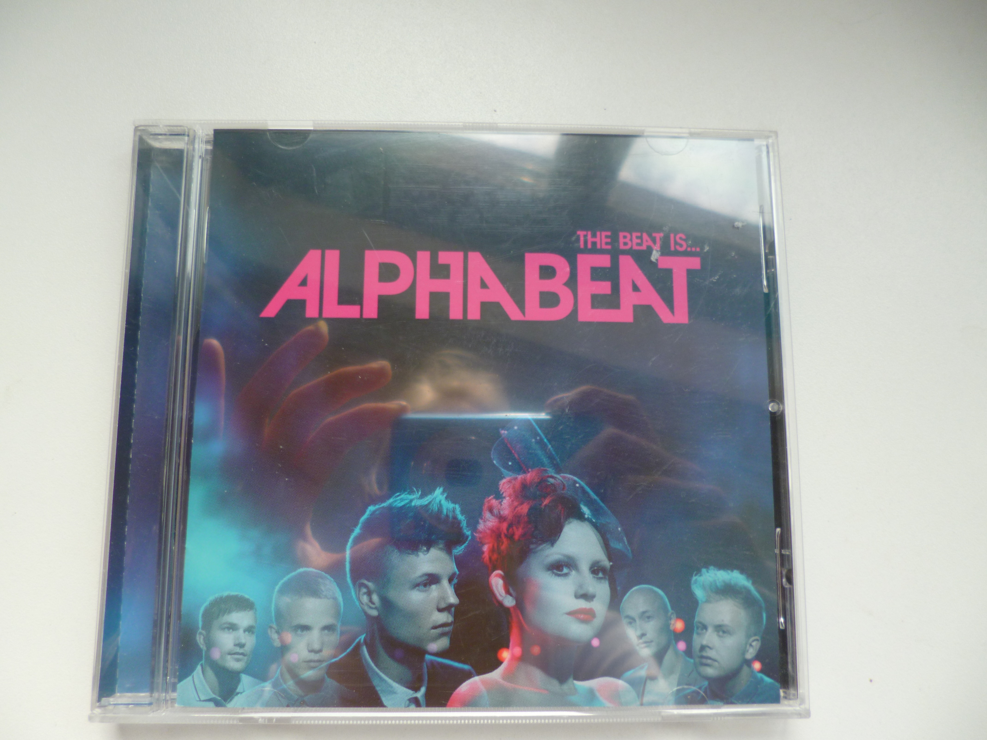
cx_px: 494
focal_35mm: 24
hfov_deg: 71.6
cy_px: 370
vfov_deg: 56.8
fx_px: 684
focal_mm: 4.3
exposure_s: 1/160
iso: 100
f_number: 2.5
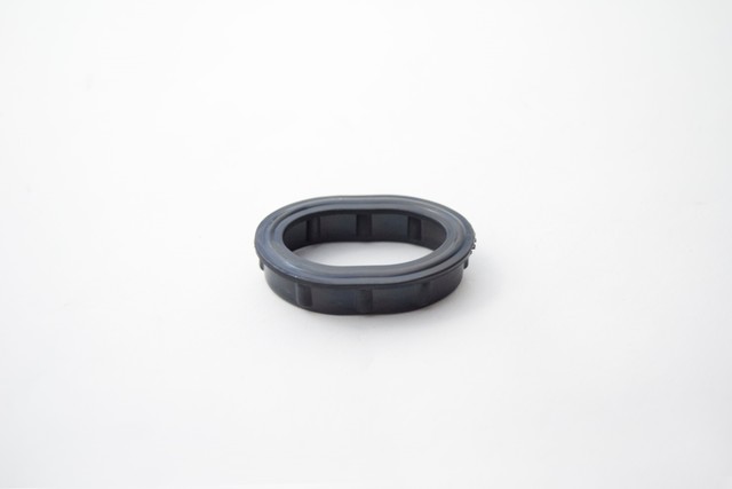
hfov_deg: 38.9
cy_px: 244
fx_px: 1037
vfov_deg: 26.5
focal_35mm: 51
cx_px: 366
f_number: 4.5
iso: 1600
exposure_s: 1/60
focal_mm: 34
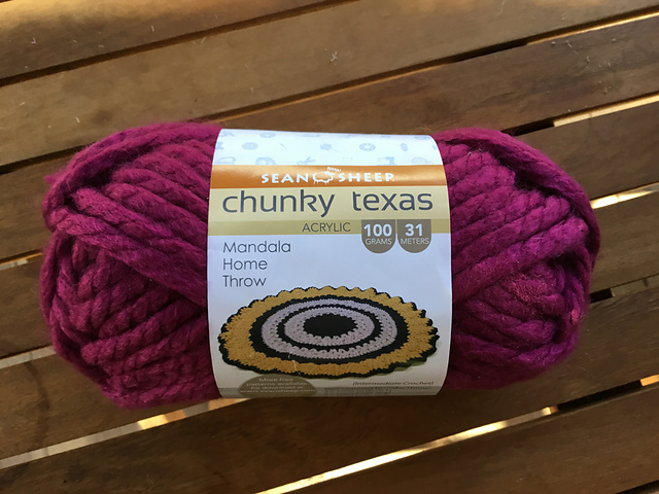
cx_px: 330
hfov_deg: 58.4
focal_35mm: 31
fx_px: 590
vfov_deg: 45.4
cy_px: 247
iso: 25
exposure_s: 1/33
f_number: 2.4
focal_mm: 3.3
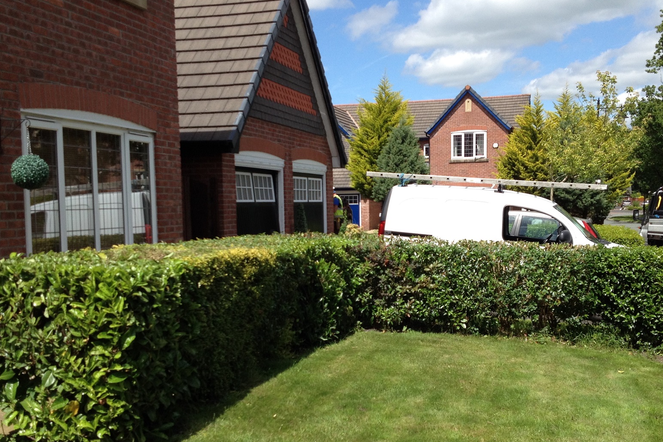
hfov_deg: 41.9
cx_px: 367
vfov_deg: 28.6
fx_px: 866
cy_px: 262
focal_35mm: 47
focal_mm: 4.28
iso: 50
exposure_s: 1/1381
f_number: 2.4
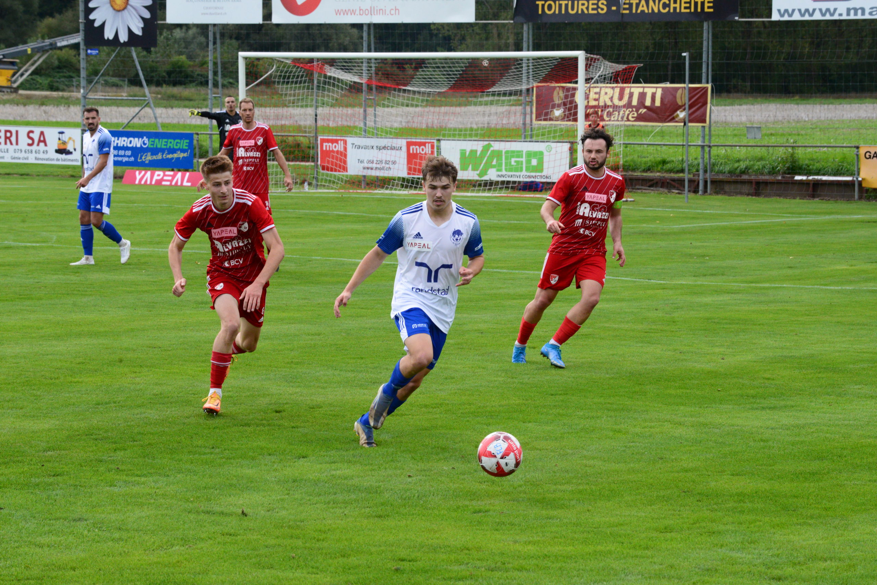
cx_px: 438
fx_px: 3290
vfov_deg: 10.2
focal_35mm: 135
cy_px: 292
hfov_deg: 15.2
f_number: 13
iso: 3200
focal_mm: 135
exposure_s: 1/1250
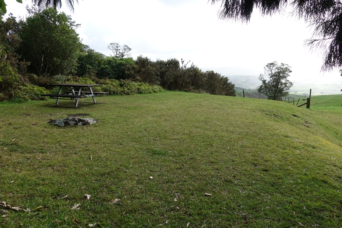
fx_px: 247
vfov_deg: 49.5
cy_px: 108
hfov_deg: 69.4
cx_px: 175
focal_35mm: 26
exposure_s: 1/250
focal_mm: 8.8
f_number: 4
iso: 125
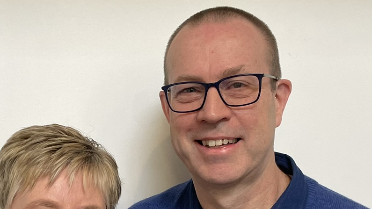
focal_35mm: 73
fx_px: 720
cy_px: 219
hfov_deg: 28.8
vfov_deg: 16.1
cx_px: 135
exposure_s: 1/50
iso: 125
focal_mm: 4.2
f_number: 1.6
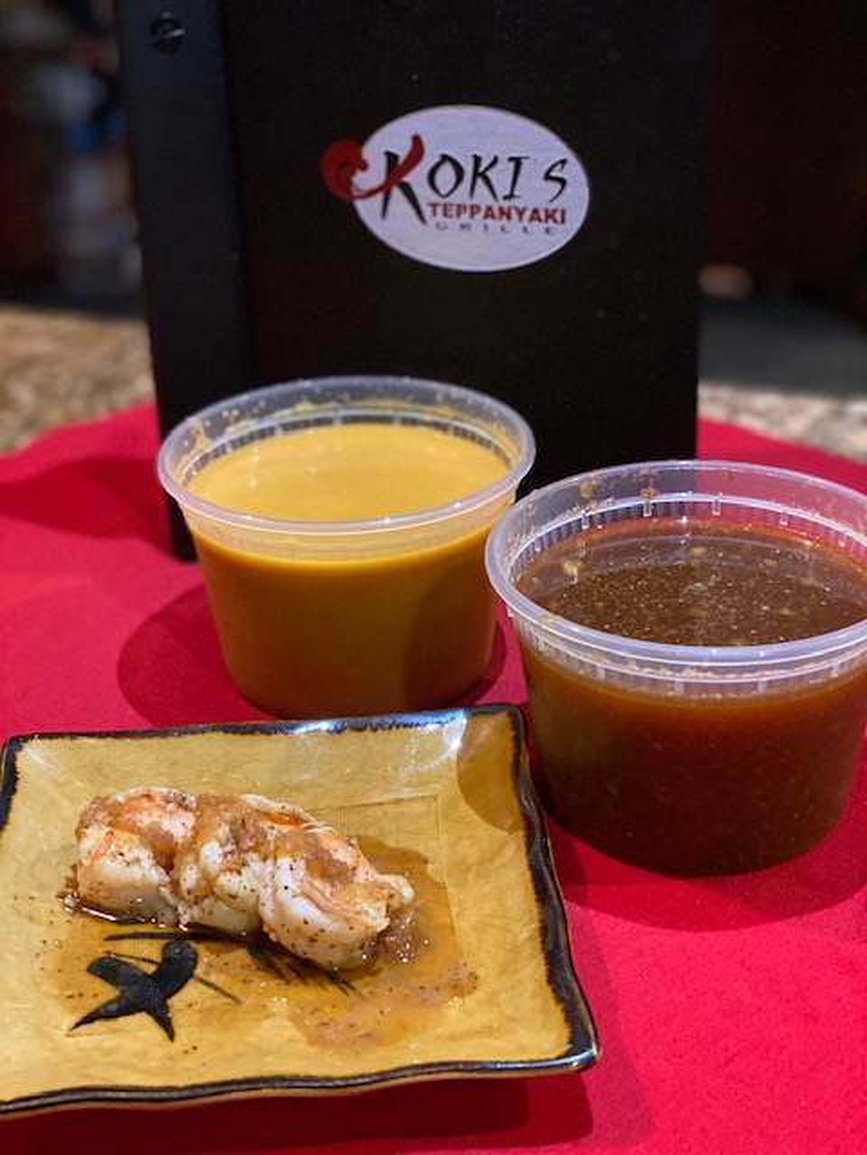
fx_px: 1737
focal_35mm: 52
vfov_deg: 36.8
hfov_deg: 28.0
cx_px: 434
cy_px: 578
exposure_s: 1/20
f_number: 2
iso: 400
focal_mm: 6
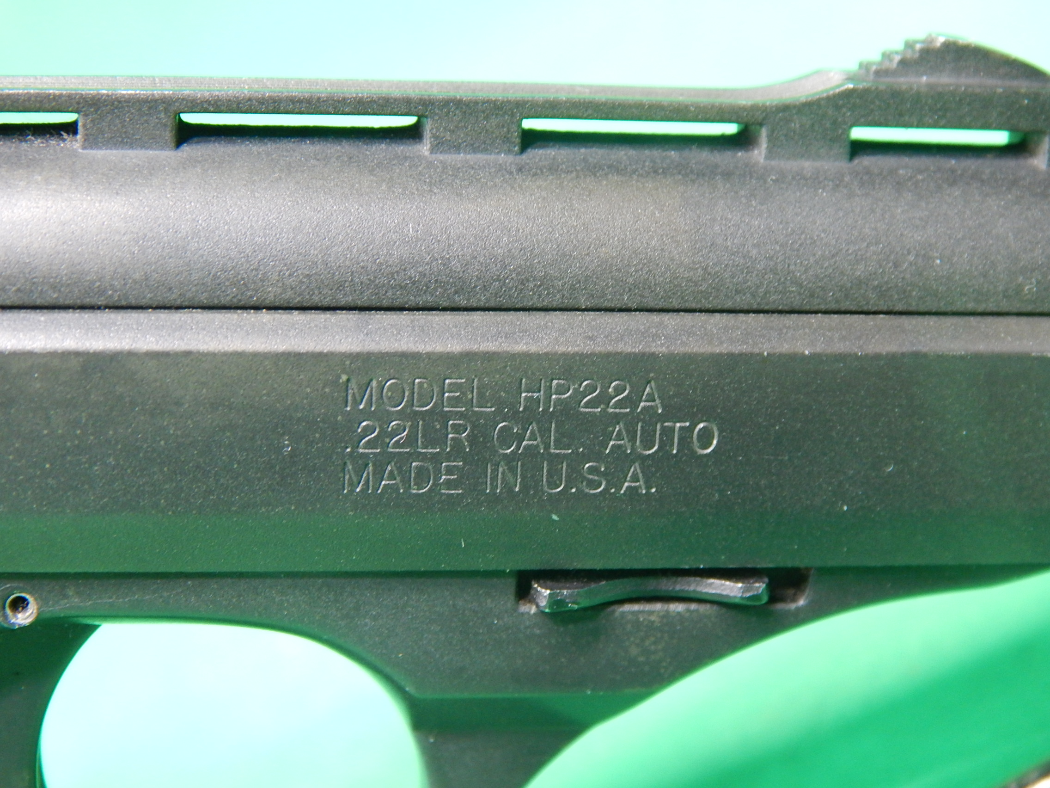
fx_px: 2093
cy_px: 394
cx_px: 525
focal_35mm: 69
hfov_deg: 28.2
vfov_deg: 21.3
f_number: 4.1
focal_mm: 12.3
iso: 400
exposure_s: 1/13
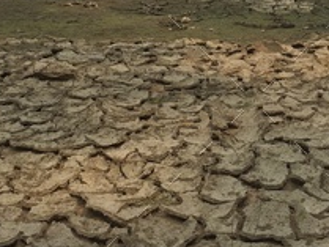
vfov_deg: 17.4
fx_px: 780
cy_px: -23
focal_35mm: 82
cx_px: 246
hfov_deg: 23.6
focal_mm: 4.15
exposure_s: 1/1709
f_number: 2.2
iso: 25
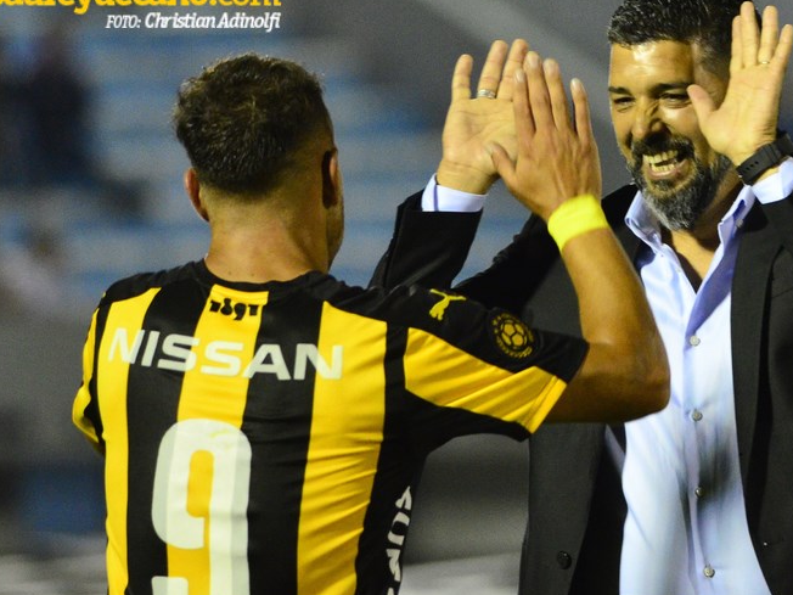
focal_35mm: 597
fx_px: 13676
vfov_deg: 2.5
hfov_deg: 3.3
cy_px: 310
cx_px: 502
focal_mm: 300
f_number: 4
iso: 3200
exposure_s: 1/500
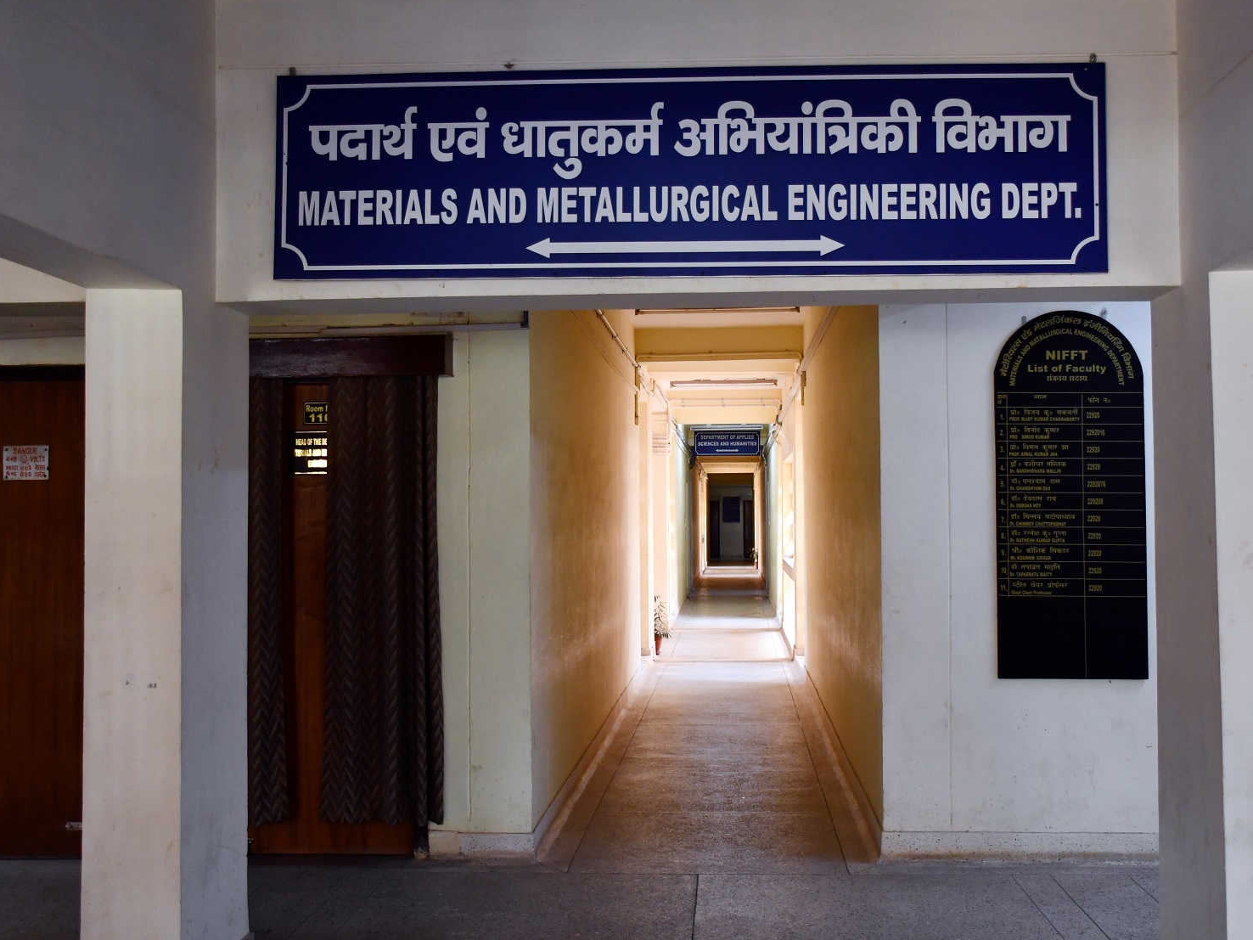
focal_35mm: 37
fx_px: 1339
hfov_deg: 50.1
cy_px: 469
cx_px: 680
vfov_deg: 38.7
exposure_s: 1/125
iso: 1600
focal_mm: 23
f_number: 3.8
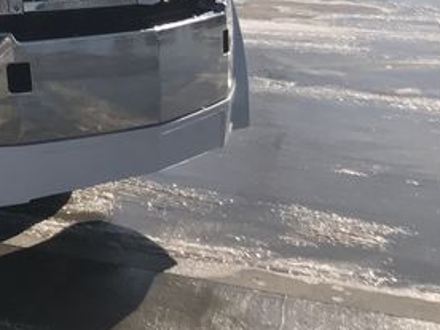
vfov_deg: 14.1
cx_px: -316
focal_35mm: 99
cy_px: -152
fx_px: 1258
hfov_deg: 16.9
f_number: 1.8
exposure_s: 1/3546
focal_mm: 3.99
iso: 20
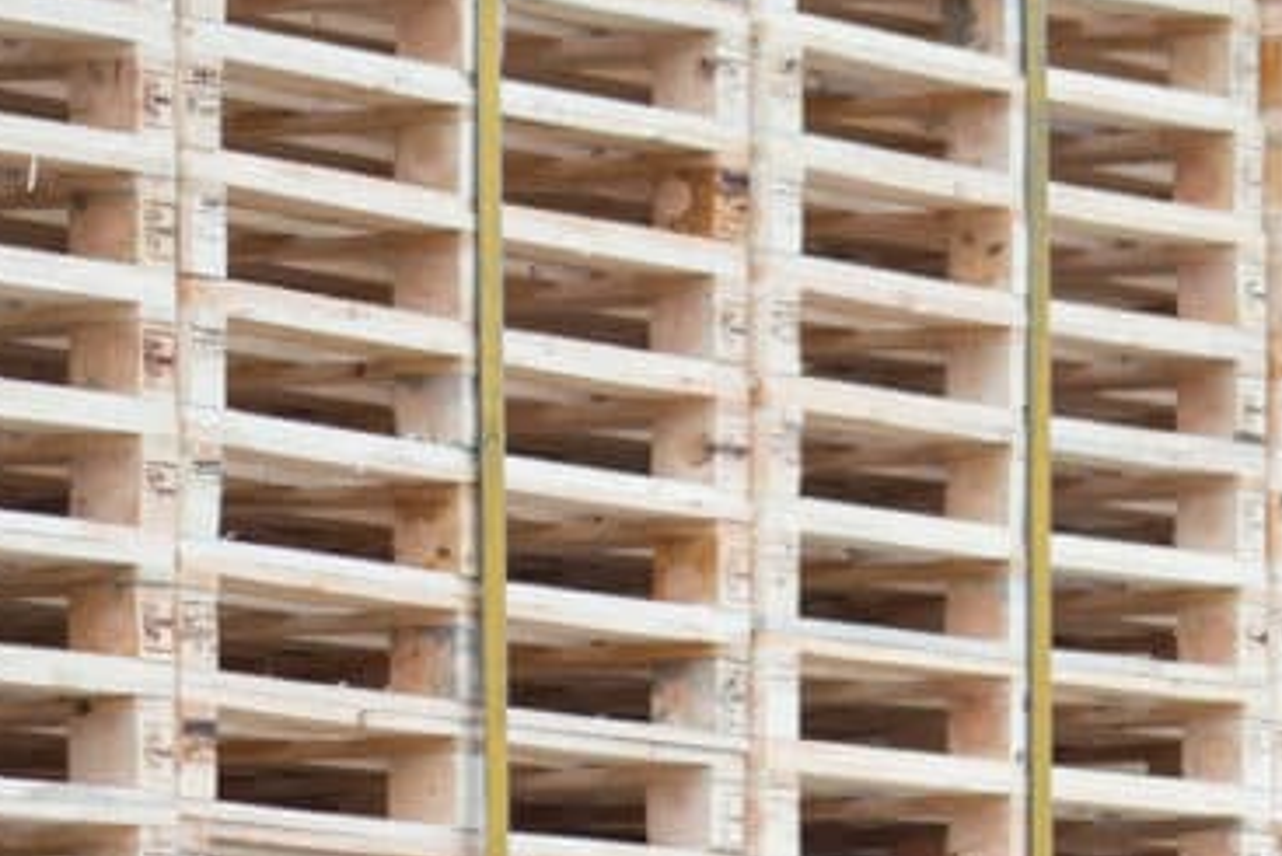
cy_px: 1328
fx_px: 15639
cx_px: 1093
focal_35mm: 439
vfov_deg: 3.1
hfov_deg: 4.7
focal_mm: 105
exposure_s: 1/100
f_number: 2.8
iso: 200
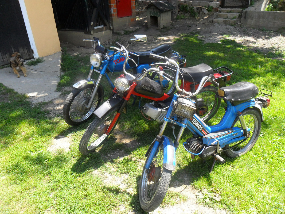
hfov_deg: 65.3
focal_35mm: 27
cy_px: 107
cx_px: 142
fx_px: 222
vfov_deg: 51.3
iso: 100
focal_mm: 4.9
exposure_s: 1/250
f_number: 3.5
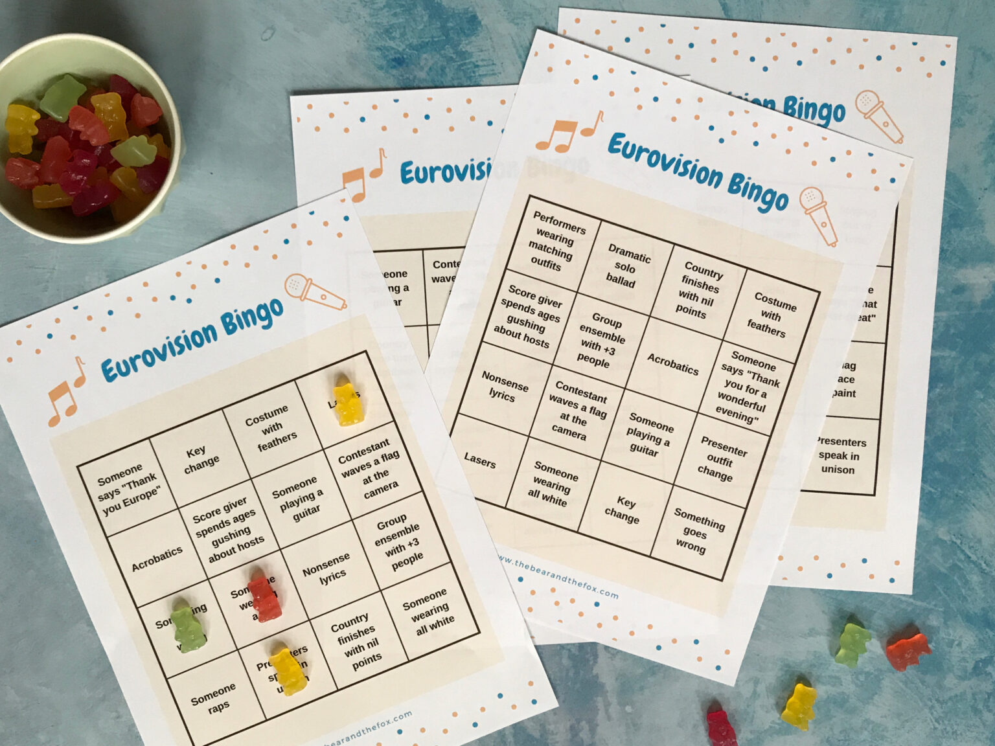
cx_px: 498
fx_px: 805
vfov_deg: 49.7
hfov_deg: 63.4
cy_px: 373
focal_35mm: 28
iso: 32
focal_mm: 3.99
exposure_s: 1/33
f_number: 1.8
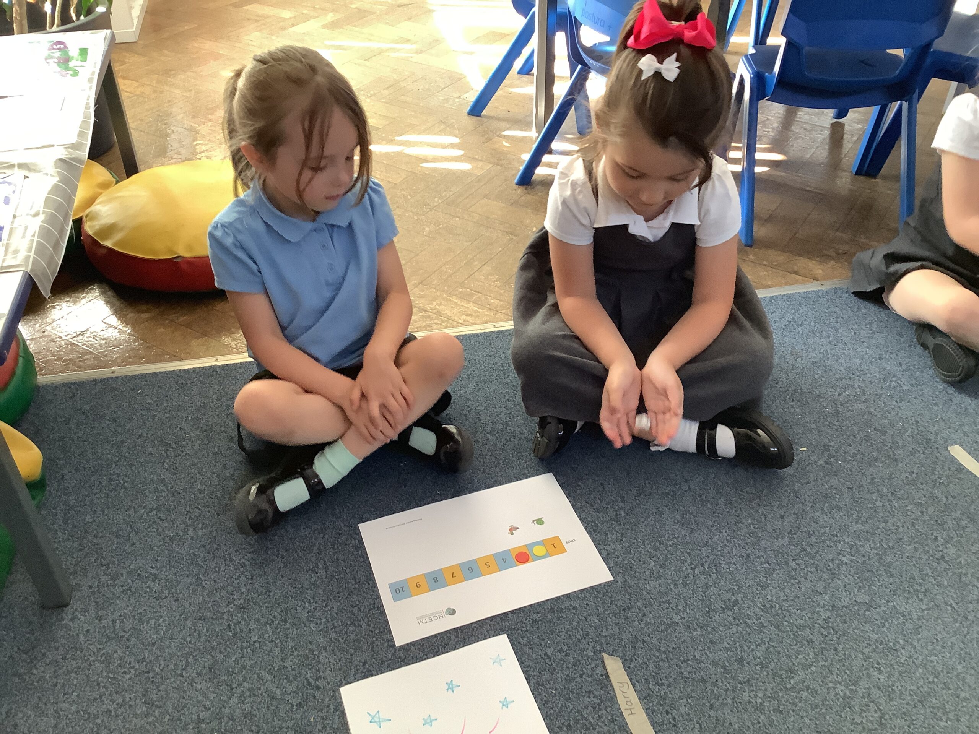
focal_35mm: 31
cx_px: 490
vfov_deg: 45.4
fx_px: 877
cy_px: 367
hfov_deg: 58.4
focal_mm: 3.3
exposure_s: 1/50
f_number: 2.4
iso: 200
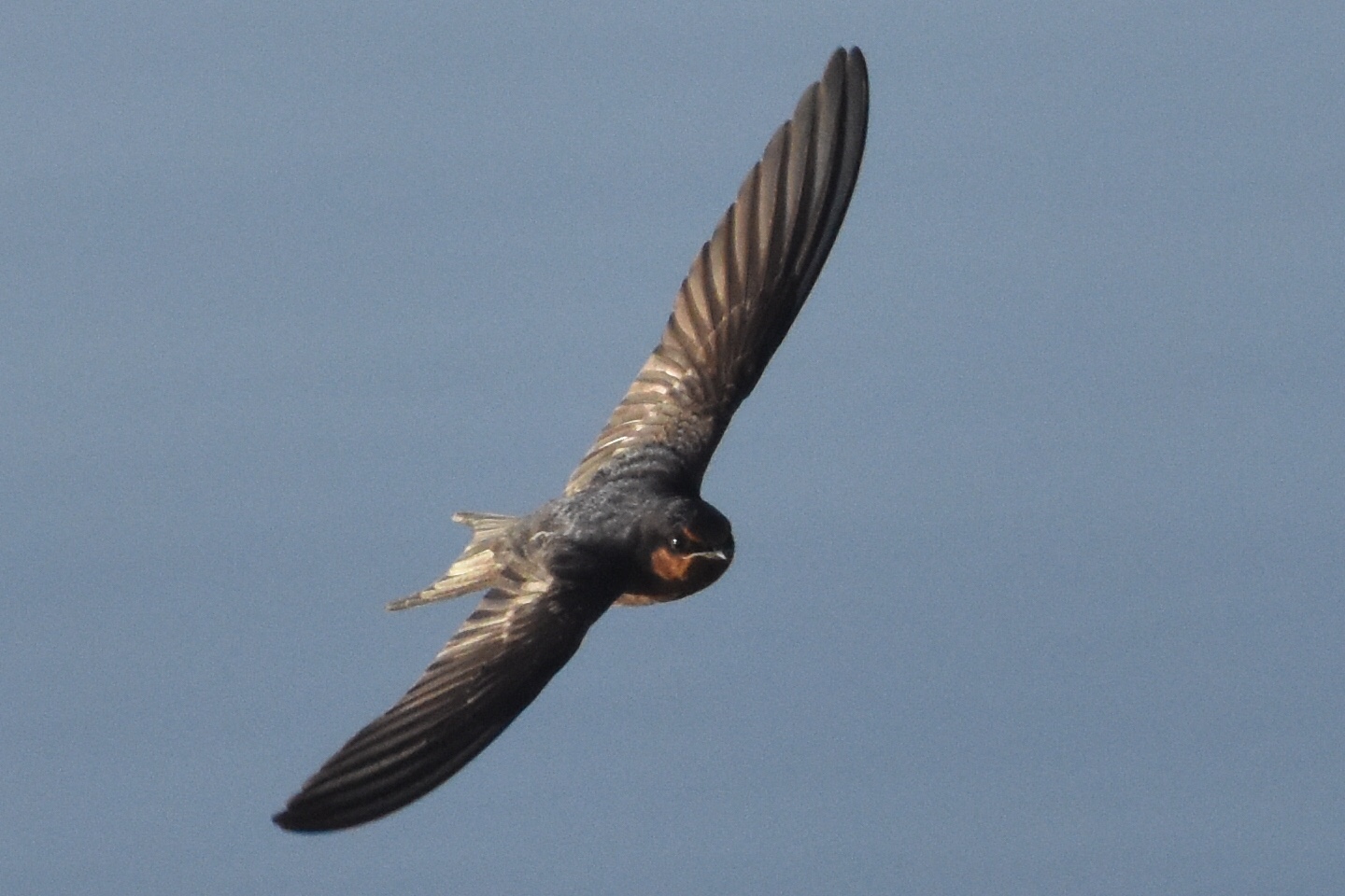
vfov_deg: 6.3
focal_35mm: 218
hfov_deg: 9.5
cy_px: 448
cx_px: 672
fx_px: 8125
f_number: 10
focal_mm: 145
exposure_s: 1/2500
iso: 1600
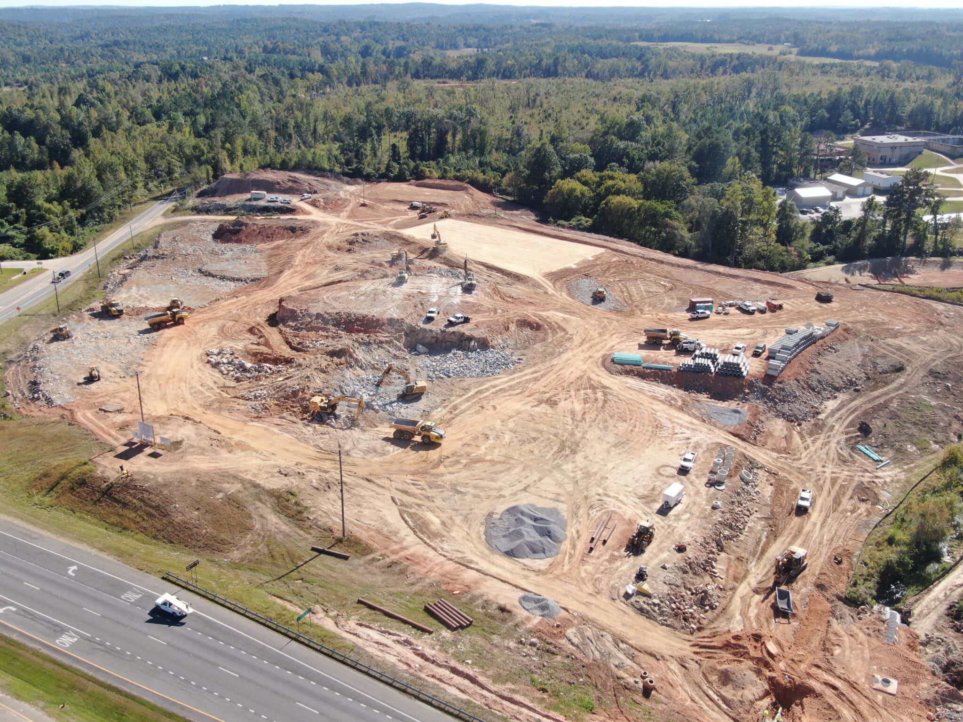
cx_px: 482
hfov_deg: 54.0
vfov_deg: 41.8
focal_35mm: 34
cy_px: 361
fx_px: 946
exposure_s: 1/500
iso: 100
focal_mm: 5.82
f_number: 3.2
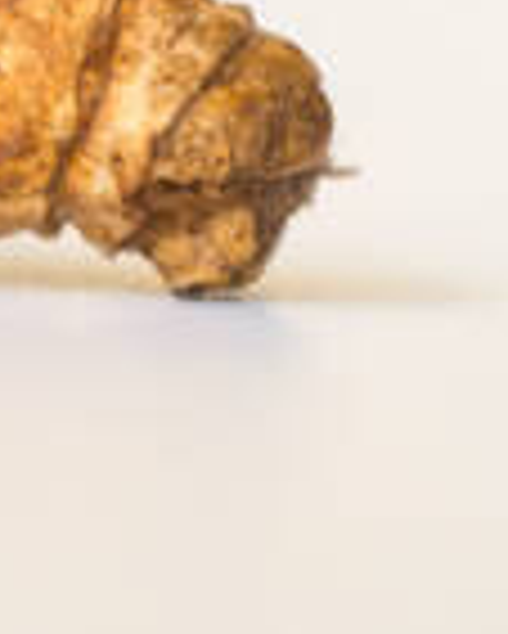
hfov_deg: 2.1
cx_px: -1416
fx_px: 13986
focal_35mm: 745
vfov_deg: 2.6
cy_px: -843
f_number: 5
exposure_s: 1/20
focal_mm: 60
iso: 100
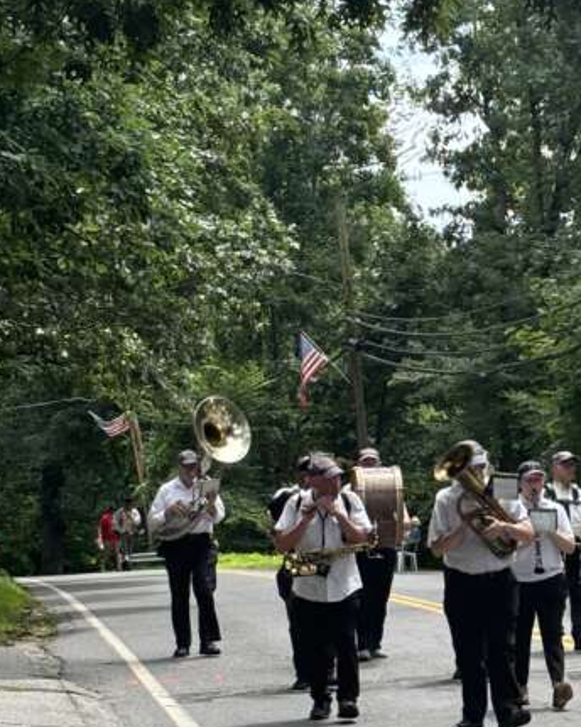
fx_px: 2923
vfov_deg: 14.1
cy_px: 576
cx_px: 639
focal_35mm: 136
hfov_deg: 11.2
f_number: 1.6
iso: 32
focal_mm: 5.96
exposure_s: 1/722
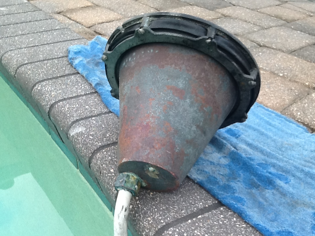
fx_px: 400
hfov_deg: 42.9
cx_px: 158
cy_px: 118
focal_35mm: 44
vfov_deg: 32.9
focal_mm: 2.03
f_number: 2.4
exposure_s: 1/40
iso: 50
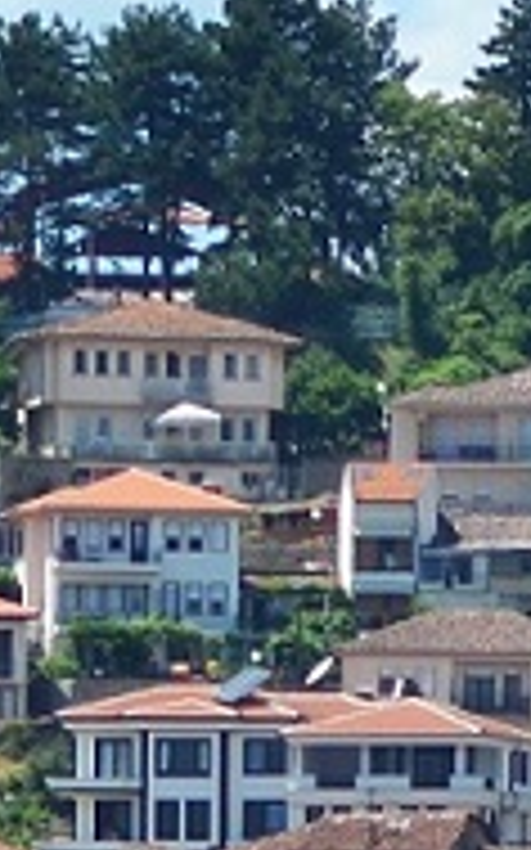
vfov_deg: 2.8
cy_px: 976
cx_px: 382
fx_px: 17402
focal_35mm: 751
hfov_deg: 1.7
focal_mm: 70
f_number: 5.6
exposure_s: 1/500
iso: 100
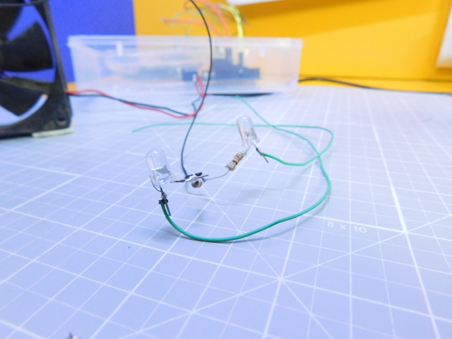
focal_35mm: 23
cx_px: 226
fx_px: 300
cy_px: 170
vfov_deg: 58.9
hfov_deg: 73.9
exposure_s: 1/8
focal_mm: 4
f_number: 3
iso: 720
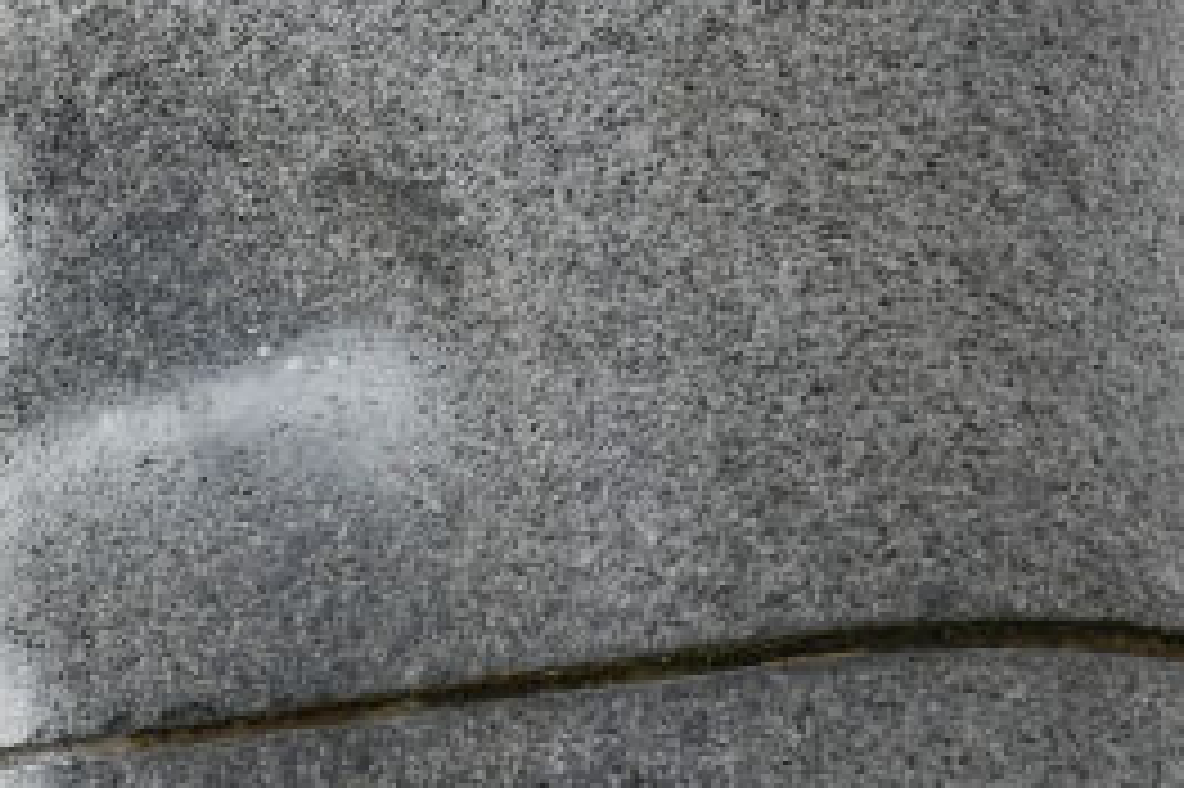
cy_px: 858
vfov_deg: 11.5
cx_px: -923
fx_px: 3845
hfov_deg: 15.2
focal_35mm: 117
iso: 180
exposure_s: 1/1250
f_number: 5.6
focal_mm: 30
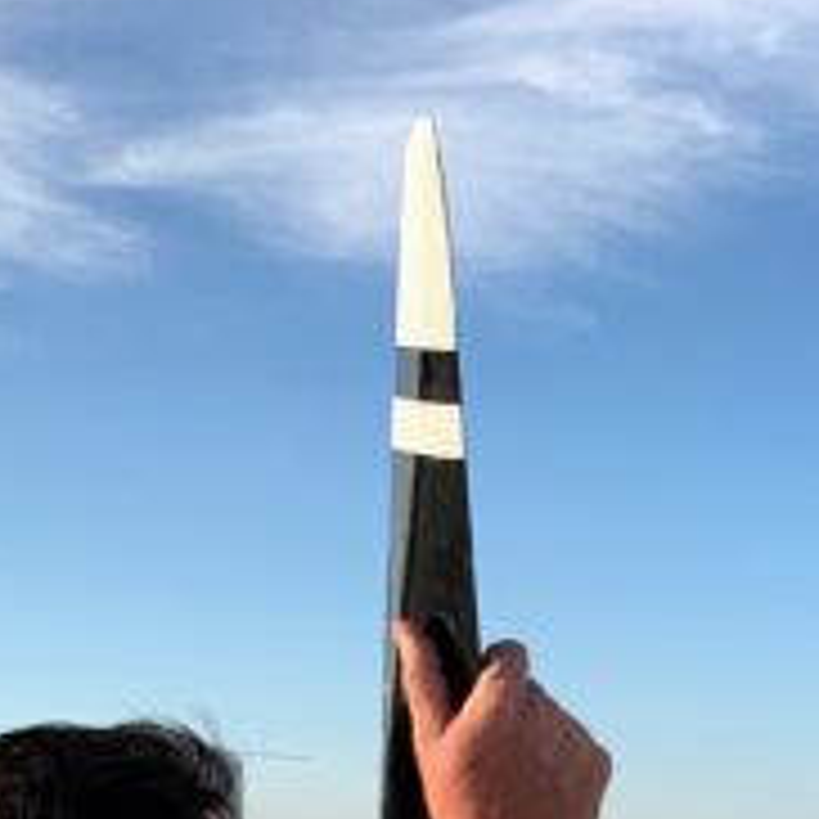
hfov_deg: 17.6
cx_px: 770
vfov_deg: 16.4
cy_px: 1224
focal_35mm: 97
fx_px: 2596
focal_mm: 4.25
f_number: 1.8
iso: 25
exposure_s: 1/911
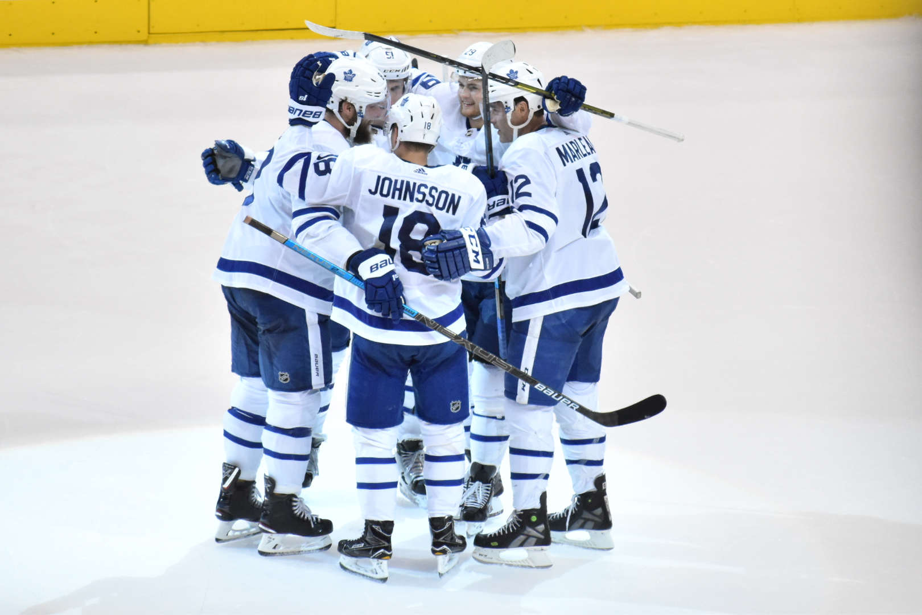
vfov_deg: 4.8
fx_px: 7299
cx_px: 461
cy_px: 308
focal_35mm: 285
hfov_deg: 7.2
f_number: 5.3
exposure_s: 1/1000
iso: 2000
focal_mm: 190
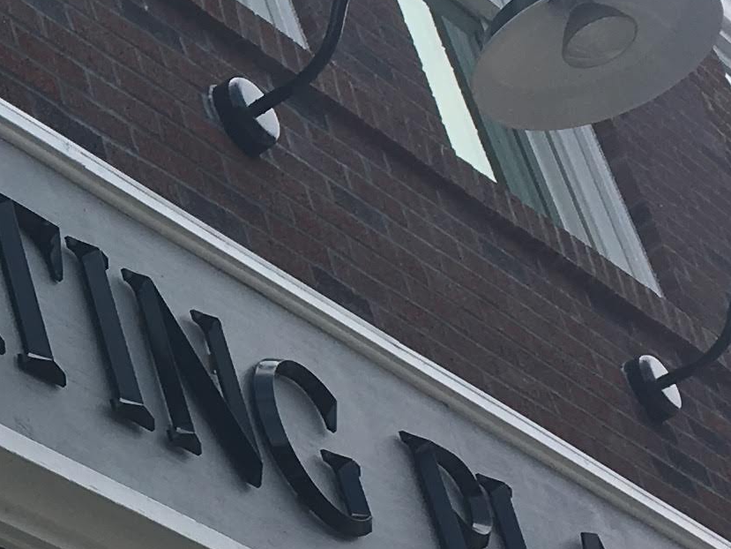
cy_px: 334
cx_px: -383
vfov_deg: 10.5
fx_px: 2978
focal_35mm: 141
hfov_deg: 13.2
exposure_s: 1/1399
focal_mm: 4.15
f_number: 2.2
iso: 25
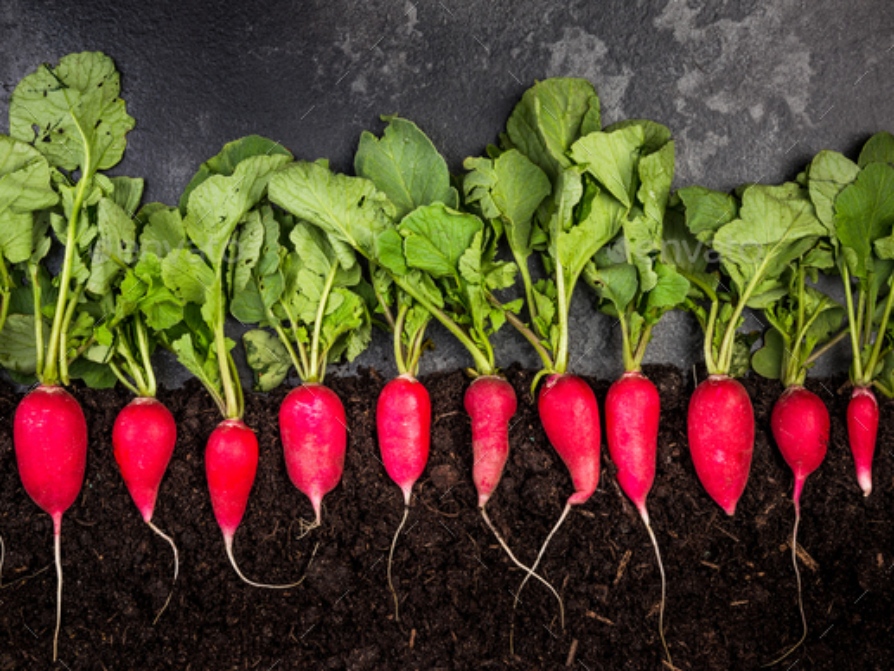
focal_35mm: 68
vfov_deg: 21.6
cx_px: 420
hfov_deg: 28.5
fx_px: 1757
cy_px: 332
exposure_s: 1/100
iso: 160
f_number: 11
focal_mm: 62
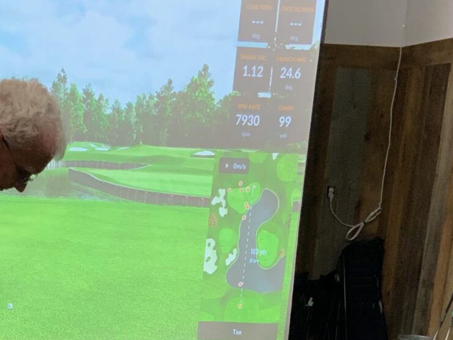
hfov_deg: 23.5
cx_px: 10
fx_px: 1047
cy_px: 407
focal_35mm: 80
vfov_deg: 17.6
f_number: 1.8
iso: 160
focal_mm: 3
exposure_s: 1/60
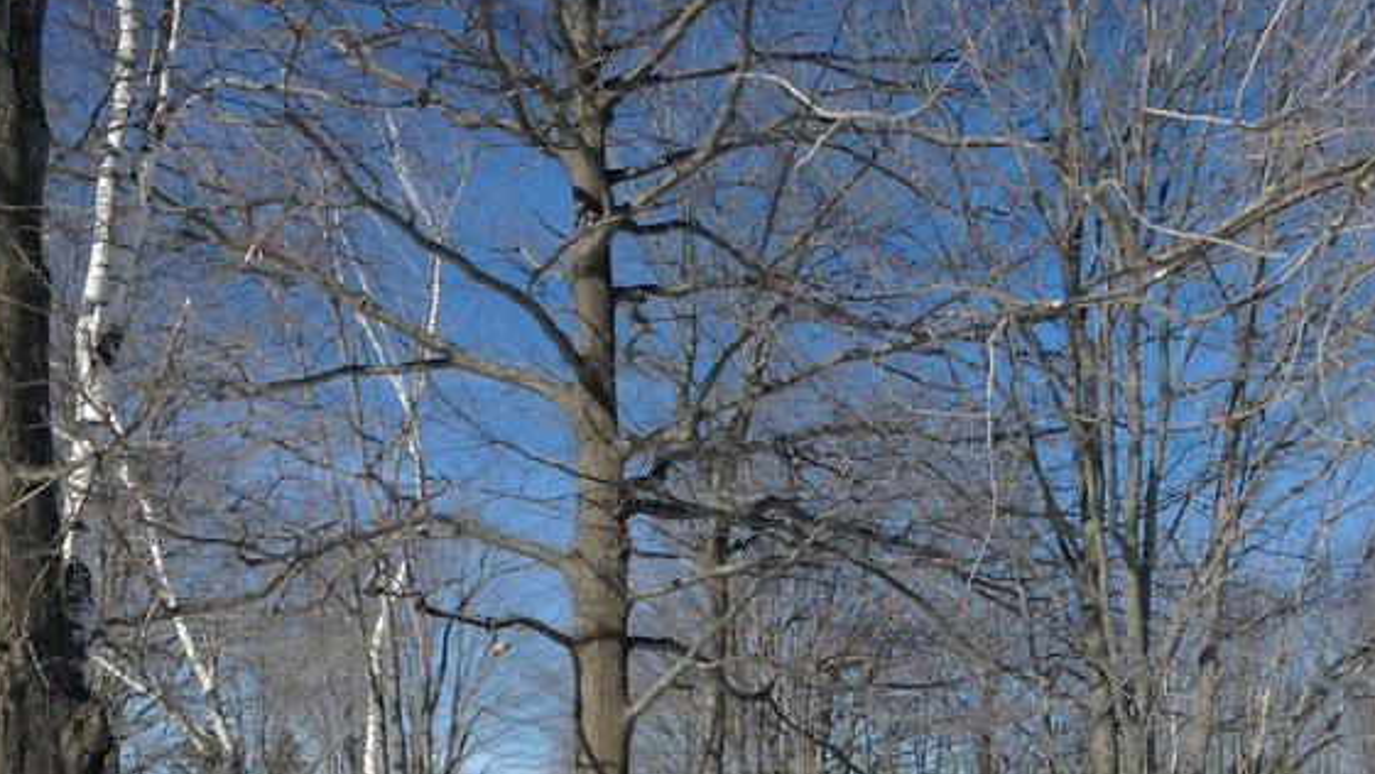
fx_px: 2334
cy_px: 748
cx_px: 765
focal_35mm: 64
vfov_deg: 18.4
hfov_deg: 32.8
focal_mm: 3.3
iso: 25
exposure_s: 1/1931
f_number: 2.4
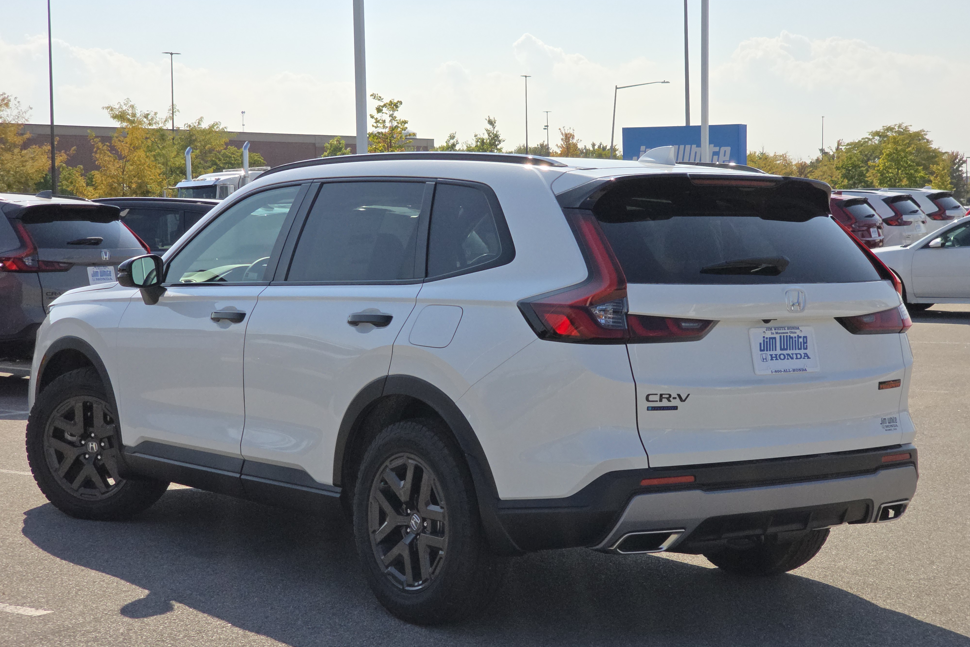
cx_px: 486
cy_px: 347
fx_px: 1940
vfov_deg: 18.9
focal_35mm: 72
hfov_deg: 28.1
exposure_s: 1/3390
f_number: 2.4
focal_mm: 7.9
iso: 50
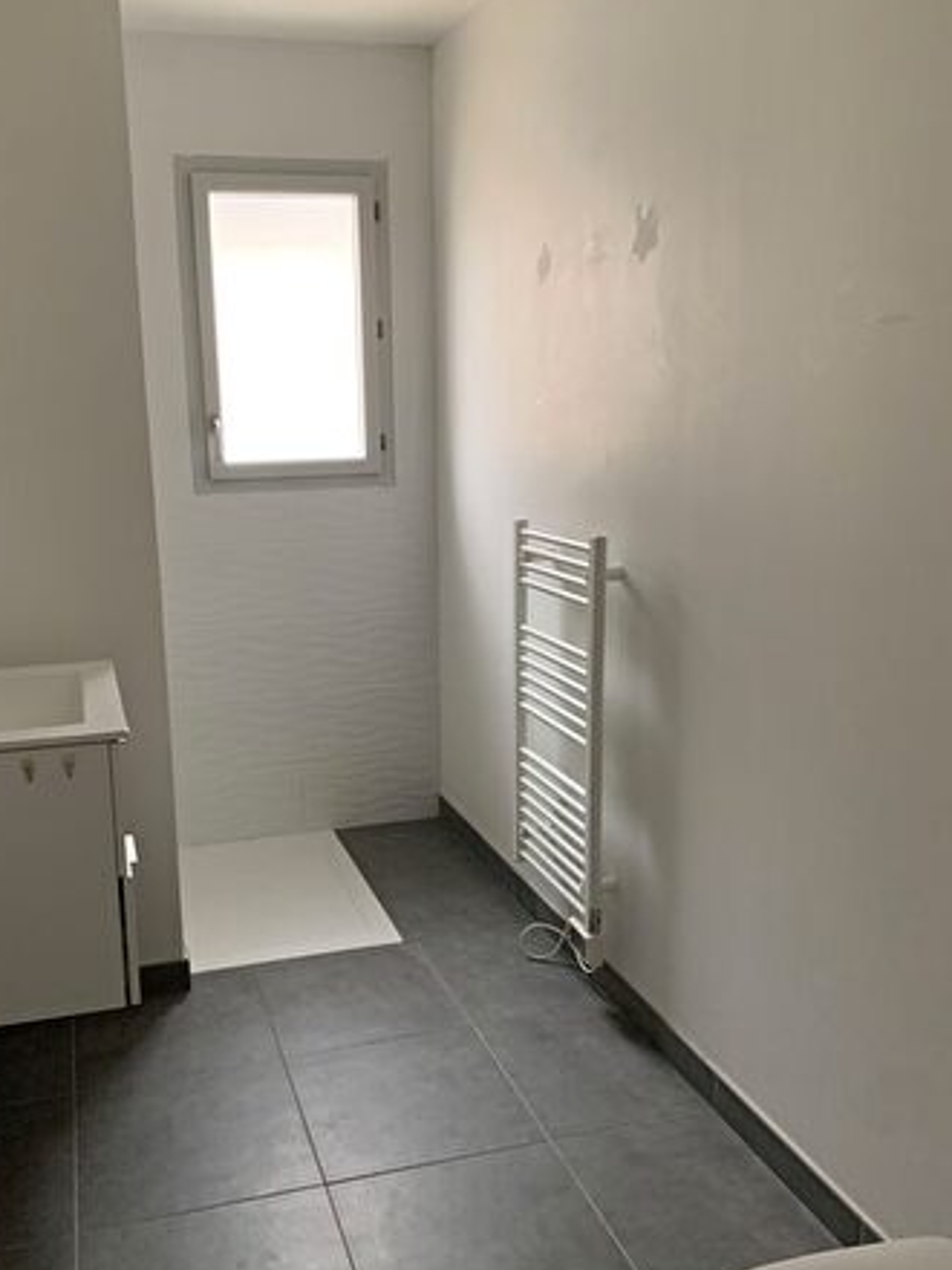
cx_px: 389
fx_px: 1137
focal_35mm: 31
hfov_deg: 45.2
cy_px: 677
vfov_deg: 58.3
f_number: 1.8
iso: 400
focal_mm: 4.25
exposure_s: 1/52
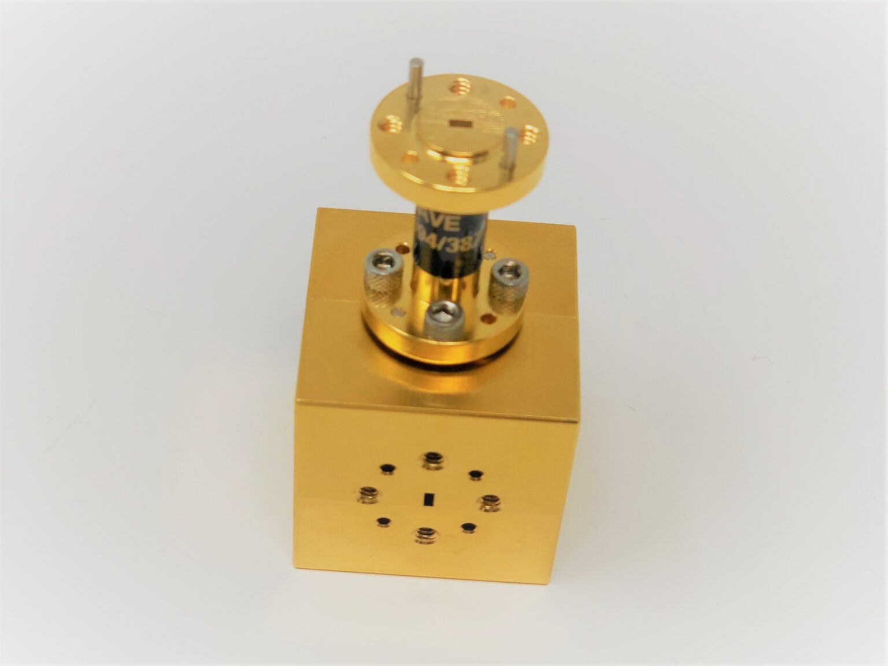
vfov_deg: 28.0
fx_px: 1334
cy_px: 333
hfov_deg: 36.8
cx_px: 444
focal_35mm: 52
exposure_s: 1/120
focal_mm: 6
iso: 20
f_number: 2.4
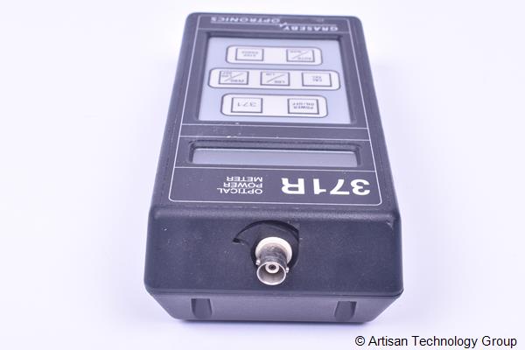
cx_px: 262
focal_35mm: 48
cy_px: 175
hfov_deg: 41.1
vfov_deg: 28.1
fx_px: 700
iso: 200
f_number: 10
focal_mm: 32
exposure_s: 1/200
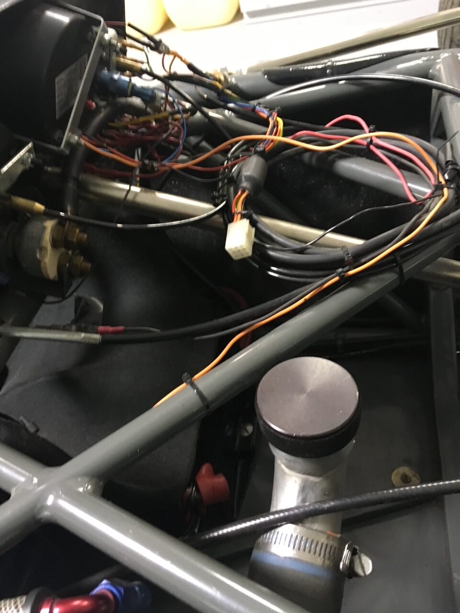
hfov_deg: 48.2
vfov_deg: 61.7
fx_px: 514
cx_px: 230
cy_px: 306
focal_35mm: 29
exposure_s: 1/15
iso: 200
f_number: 2.2
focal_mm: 4.15
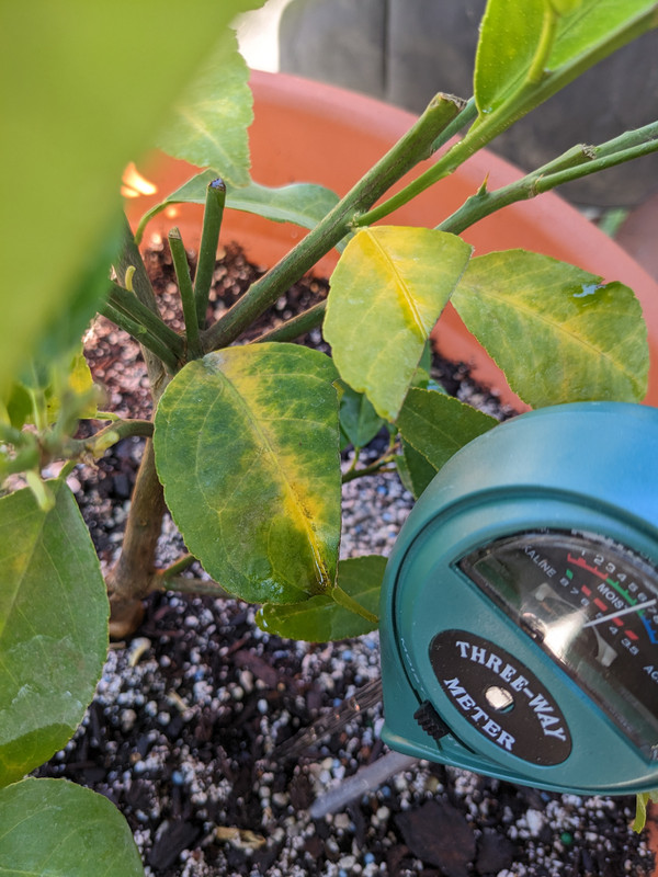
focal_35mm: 27
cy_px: 438
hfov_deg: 51.4
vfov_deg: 65.3
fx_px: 684
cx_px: 329
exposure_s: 1/73.3
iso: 51
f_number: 1.73
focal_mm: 4.38
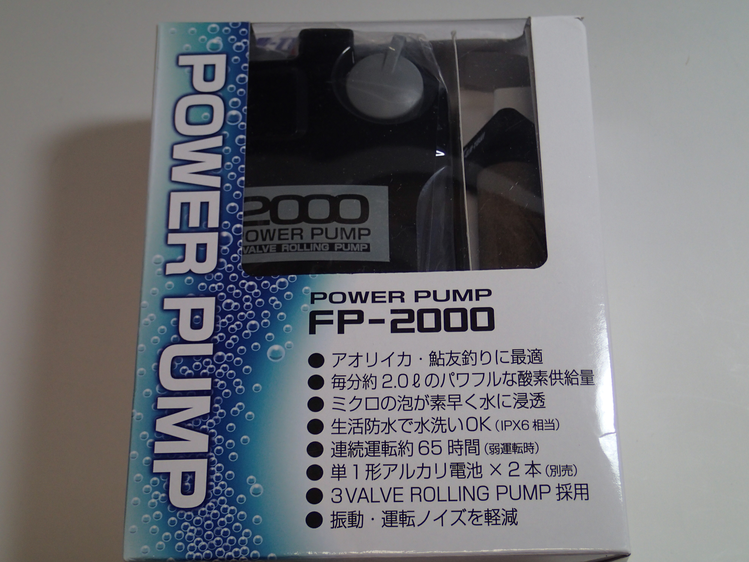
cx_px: 374
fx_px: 1320
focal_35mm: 61
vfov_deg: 24.0
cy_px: 281
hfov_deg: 31.7
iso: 200
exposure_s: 1/100
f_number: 3.6
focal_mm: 11.01
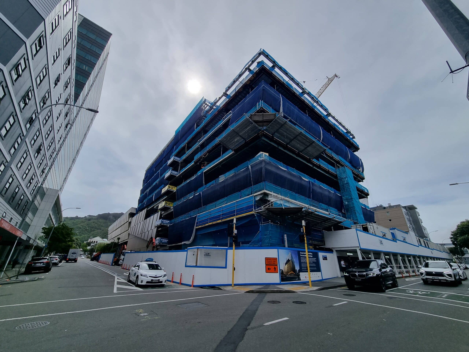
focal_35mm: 13
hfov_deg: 106.2
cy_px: 176
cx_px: 234
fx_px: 176
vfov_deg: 89.9
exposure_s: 1/3352
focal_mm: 2.2
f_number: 2.2
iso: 50
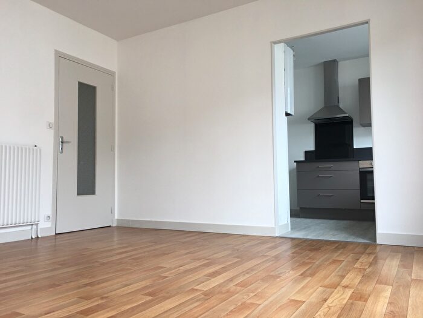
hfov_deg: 61.7
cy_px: 159
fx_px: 354
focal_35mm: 29
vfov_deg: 48.2
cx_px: 212
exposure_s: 1/50
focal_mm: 4.15
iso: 25
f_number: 2.2
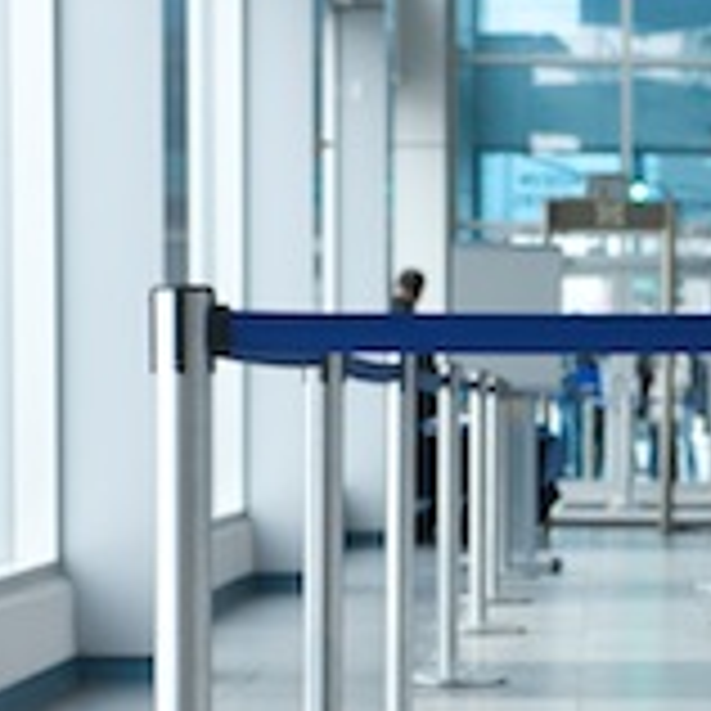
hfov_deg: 12.8
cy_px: 542
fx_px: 3114
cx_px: 729
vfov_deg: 13.0
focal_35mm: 134
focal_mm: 50
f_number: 5
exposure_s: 1/60
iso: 400
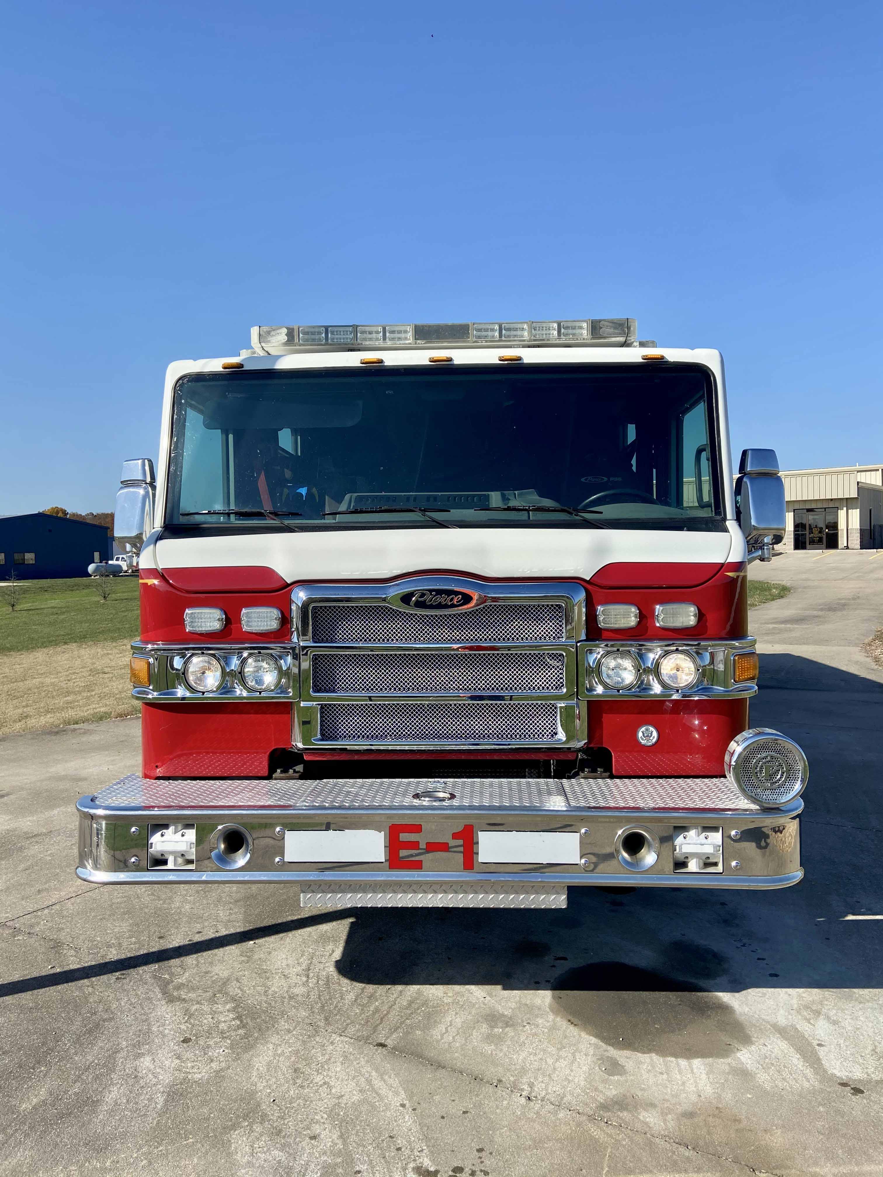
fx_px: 884
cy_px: 588
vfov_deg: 67.3
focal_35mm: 26
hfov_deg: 53.1
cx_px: 442
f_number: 1.8
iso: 32
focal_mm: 4.25
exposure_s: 1/2890
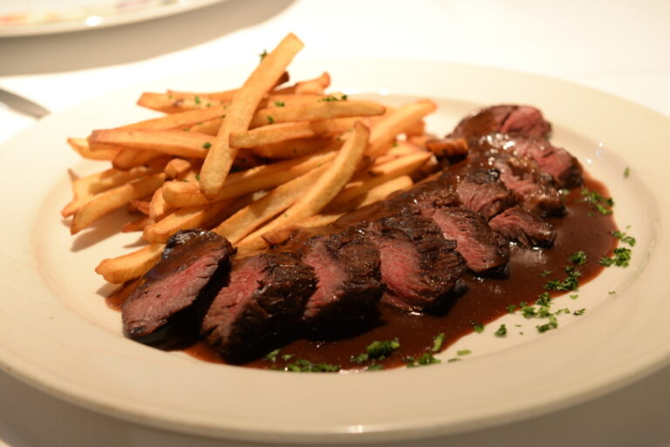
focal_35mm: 70
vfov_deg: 19.5
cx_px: 335
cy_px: 224
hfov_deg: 28.8
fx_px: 1303
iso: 320
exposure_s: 1.3
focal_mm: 70
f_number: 8
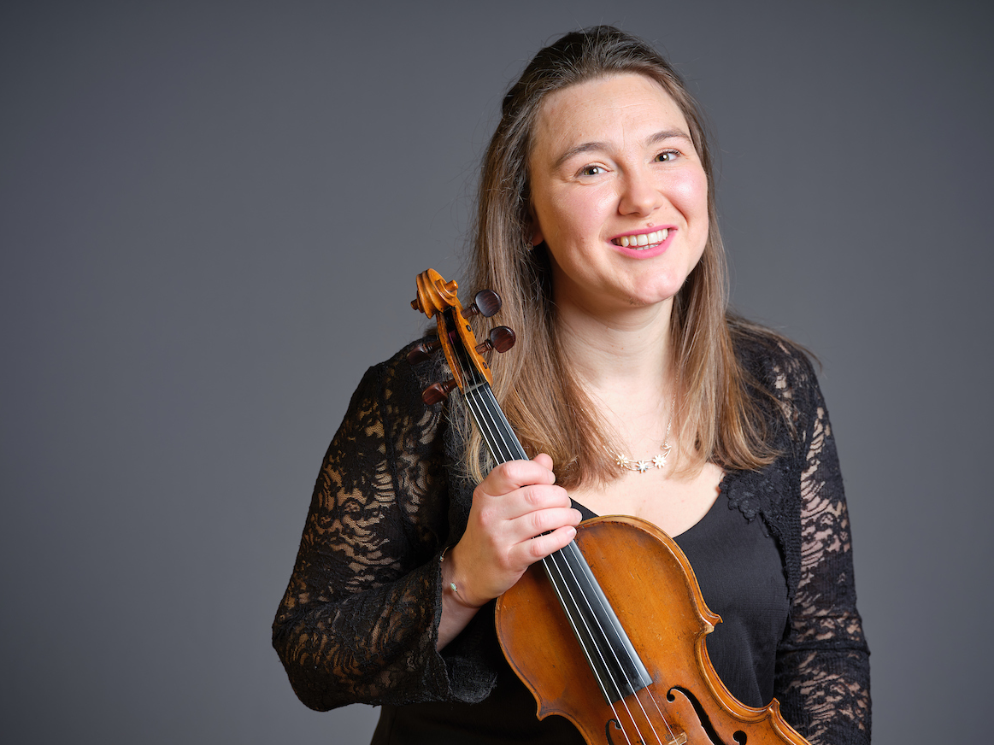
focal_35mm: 98
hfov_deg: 20.0
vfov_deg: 15.1
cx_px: 495
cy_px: 371
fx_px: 2814
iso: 100
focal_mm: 120
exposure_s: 1/125
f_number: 5.6
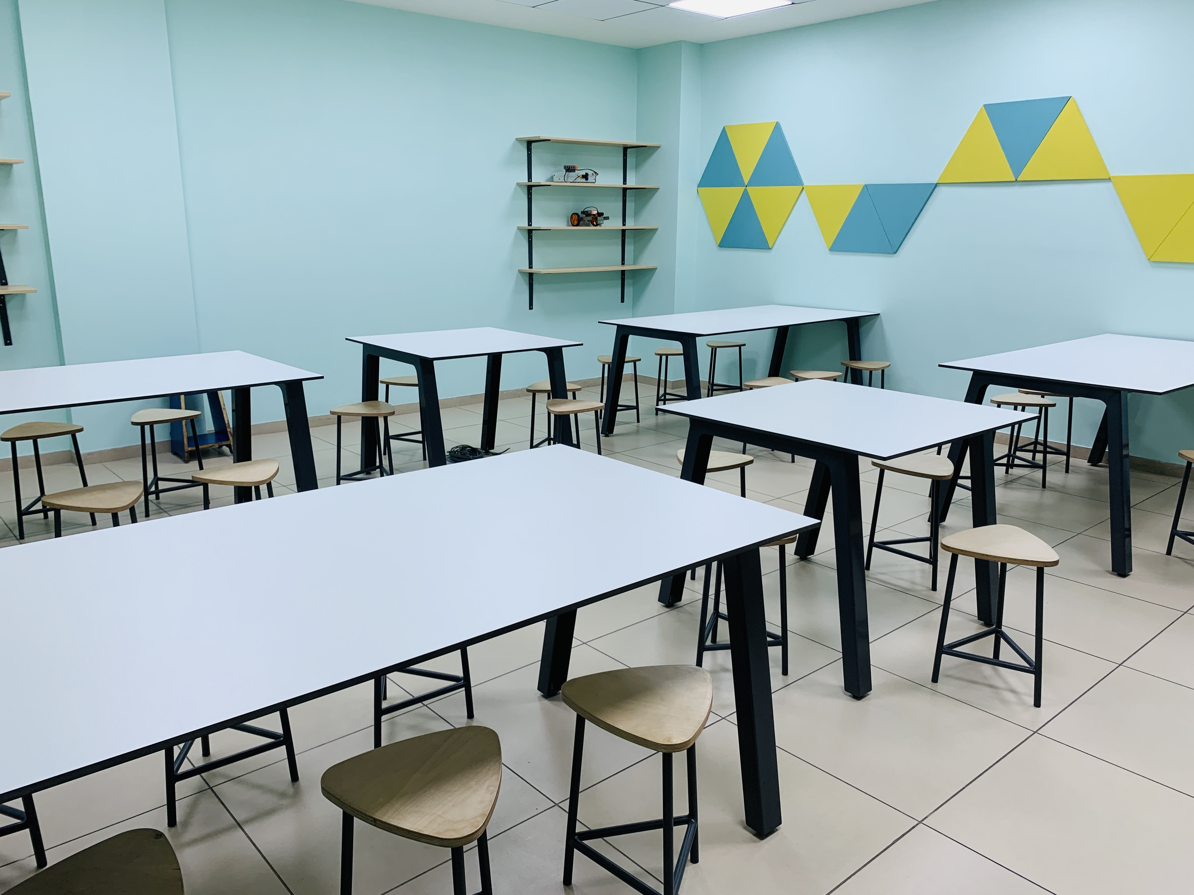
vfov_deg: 53.1
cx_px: 597
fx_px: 897
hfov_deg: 67.3
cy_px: 448
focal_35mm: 26
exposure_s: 1/100
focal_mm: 4.25
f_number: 1.8
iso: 50
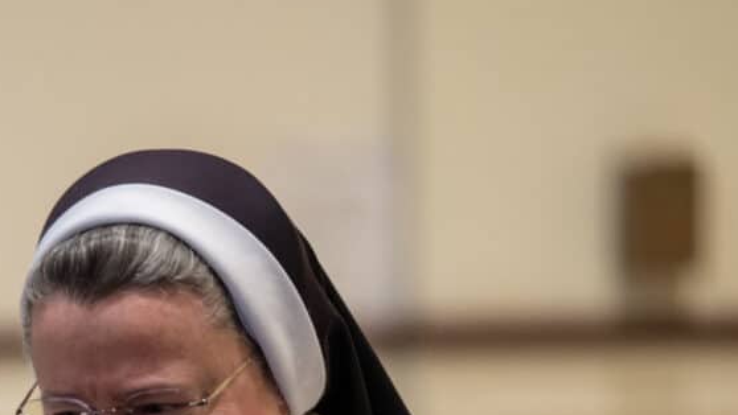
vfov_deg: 2.4
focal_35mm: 504
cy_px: 662
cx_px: -115
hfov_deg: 4.3
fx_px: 9864
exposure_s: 1/200
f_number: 2.8
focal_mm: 175
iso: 3200
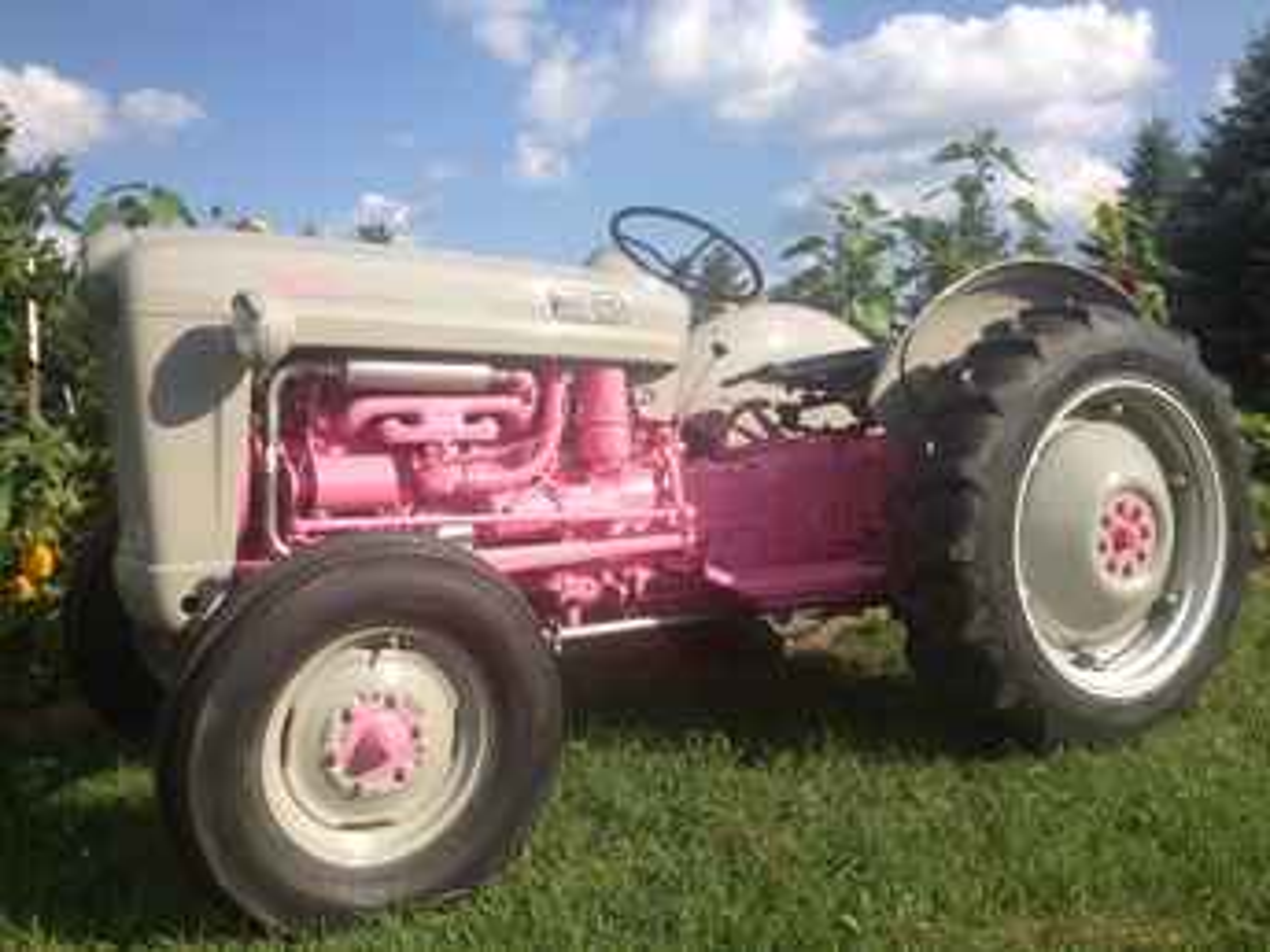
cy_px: 476
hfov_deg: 52.6
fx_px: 1284
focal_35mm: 35
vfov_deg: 40.7
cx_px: 635
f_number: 2.4
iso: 64
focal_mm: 4.28
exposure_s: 1/1255
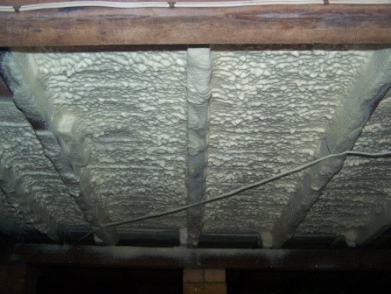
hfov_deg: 48.9
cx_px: 196
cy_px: 147
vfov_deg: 37.8
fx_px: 430
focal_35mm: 38
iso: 160
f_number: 2.8
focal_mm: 6.3
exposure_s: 1/60
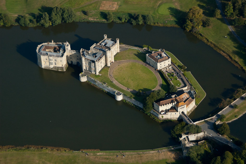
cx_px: 123
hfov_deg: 16.1
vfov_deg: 10.7
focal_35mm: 128
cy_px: 82
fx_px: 871
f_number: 5.3
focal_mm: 85
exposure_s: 1/1250
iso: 320
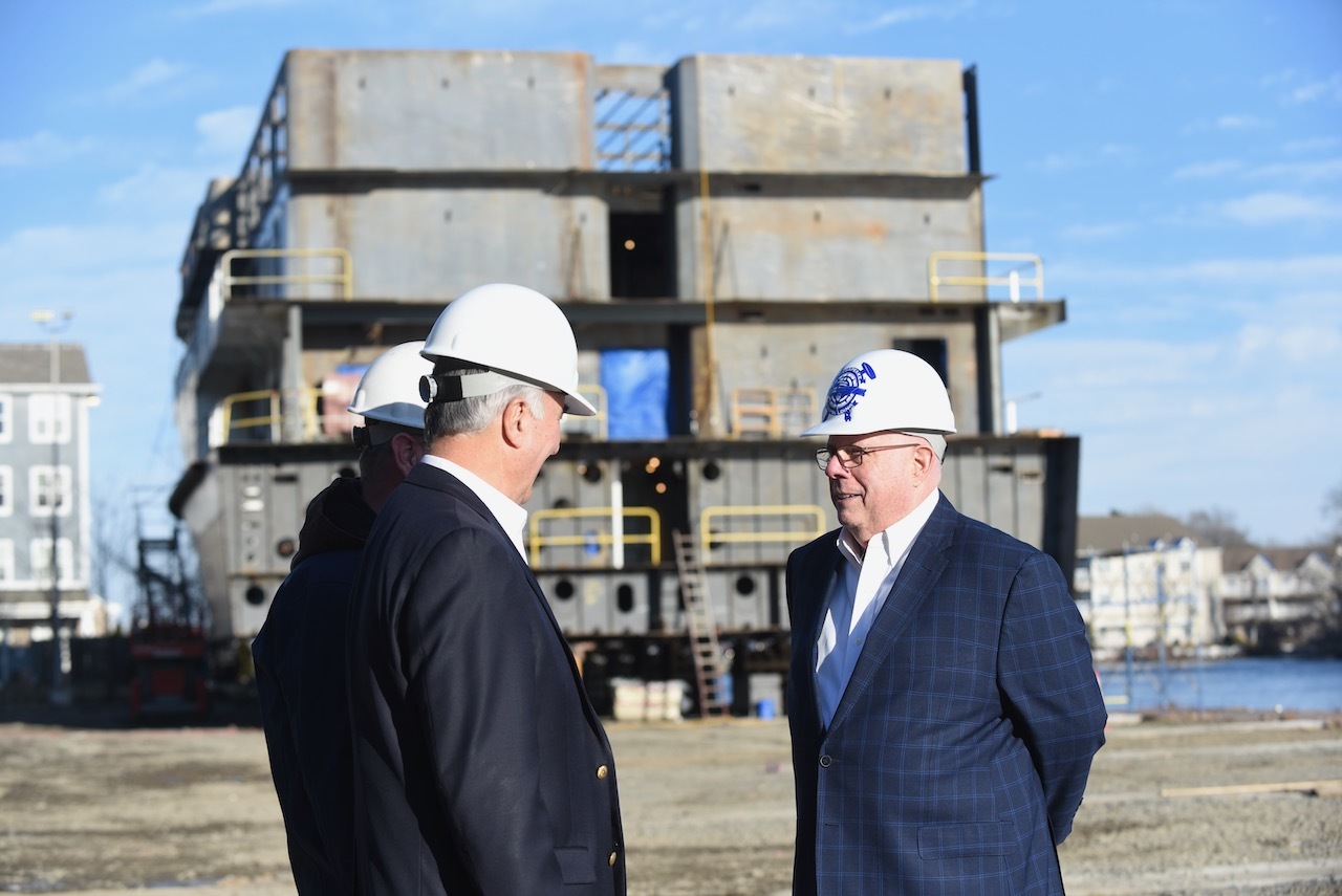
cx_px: 671
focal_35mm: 70
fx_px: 2611
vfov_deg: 19.5
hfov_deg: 28.8
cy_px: 448
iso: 250
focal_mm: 70
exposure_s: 1/1600
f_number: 4.5
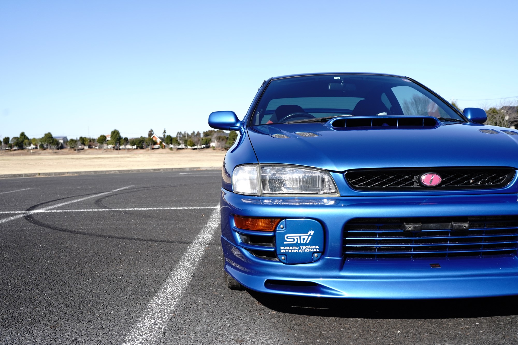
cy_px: 172
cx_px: 259
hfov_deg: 54.4
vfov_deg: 37.8
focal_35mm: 35
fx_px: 504
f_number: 5.6
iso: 400
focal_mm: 35
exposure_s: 1/2000
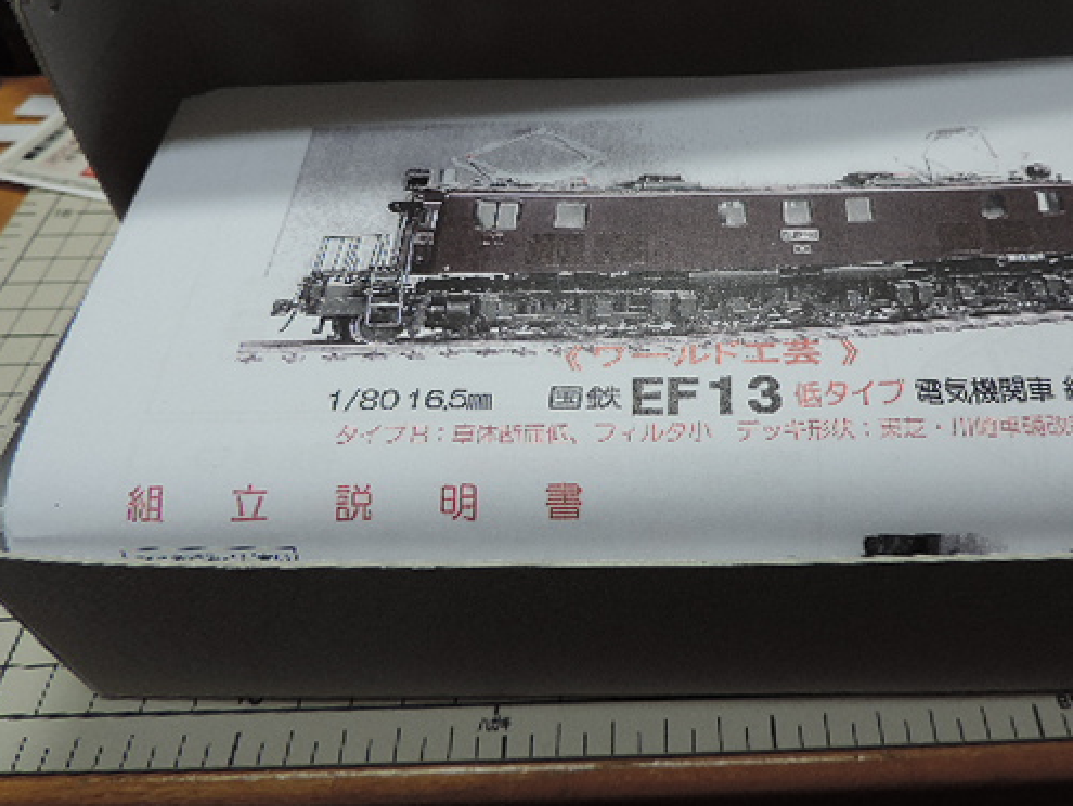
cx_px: 674
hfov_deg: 57.6
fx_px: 962
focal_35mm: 31
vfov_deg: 45.0
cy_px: 288
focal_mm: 4.3
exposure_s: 1/30
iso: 80
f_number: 3
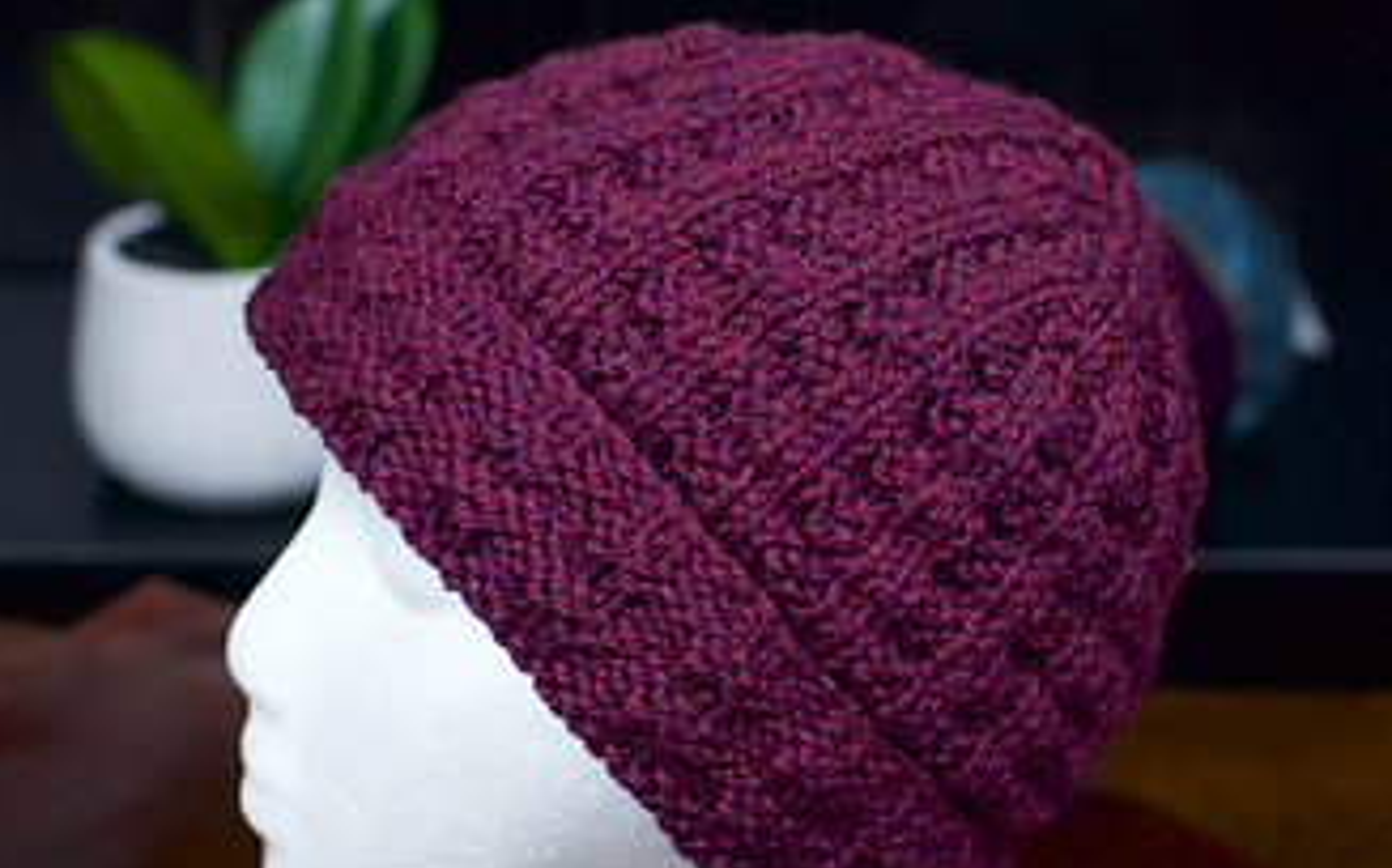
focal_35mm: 82
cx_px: 690
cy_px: 481
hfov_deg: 25.3
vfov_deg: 15.9
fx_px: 3101
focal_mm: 35
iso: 400
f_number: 3.2
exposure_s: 1/125
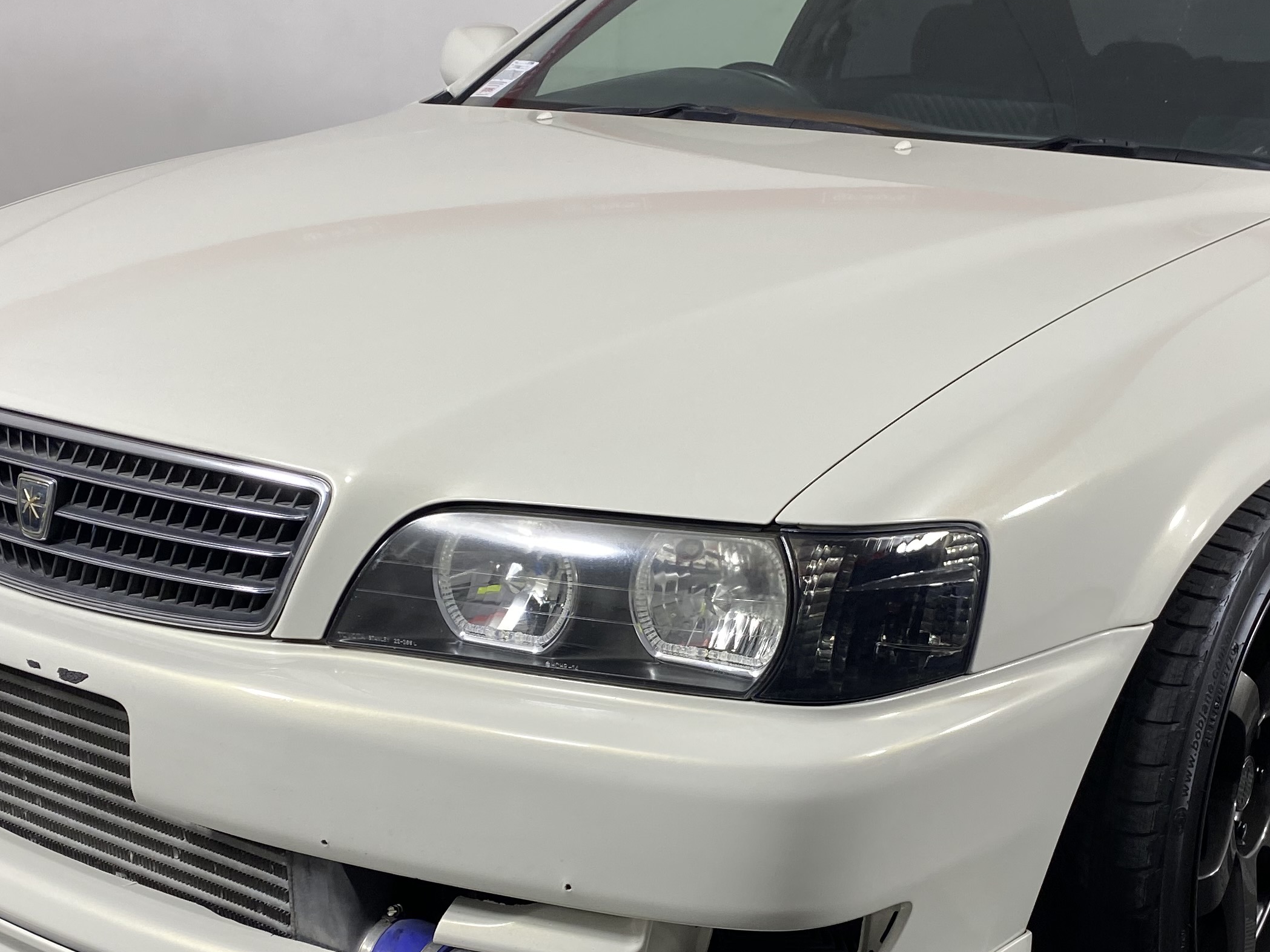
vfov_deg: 29.0
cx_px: 698
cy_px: 587
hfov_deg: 38.2
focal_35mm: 50
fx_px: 1834
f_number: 1.8
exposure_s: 1/126
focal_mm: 4.25
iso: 32
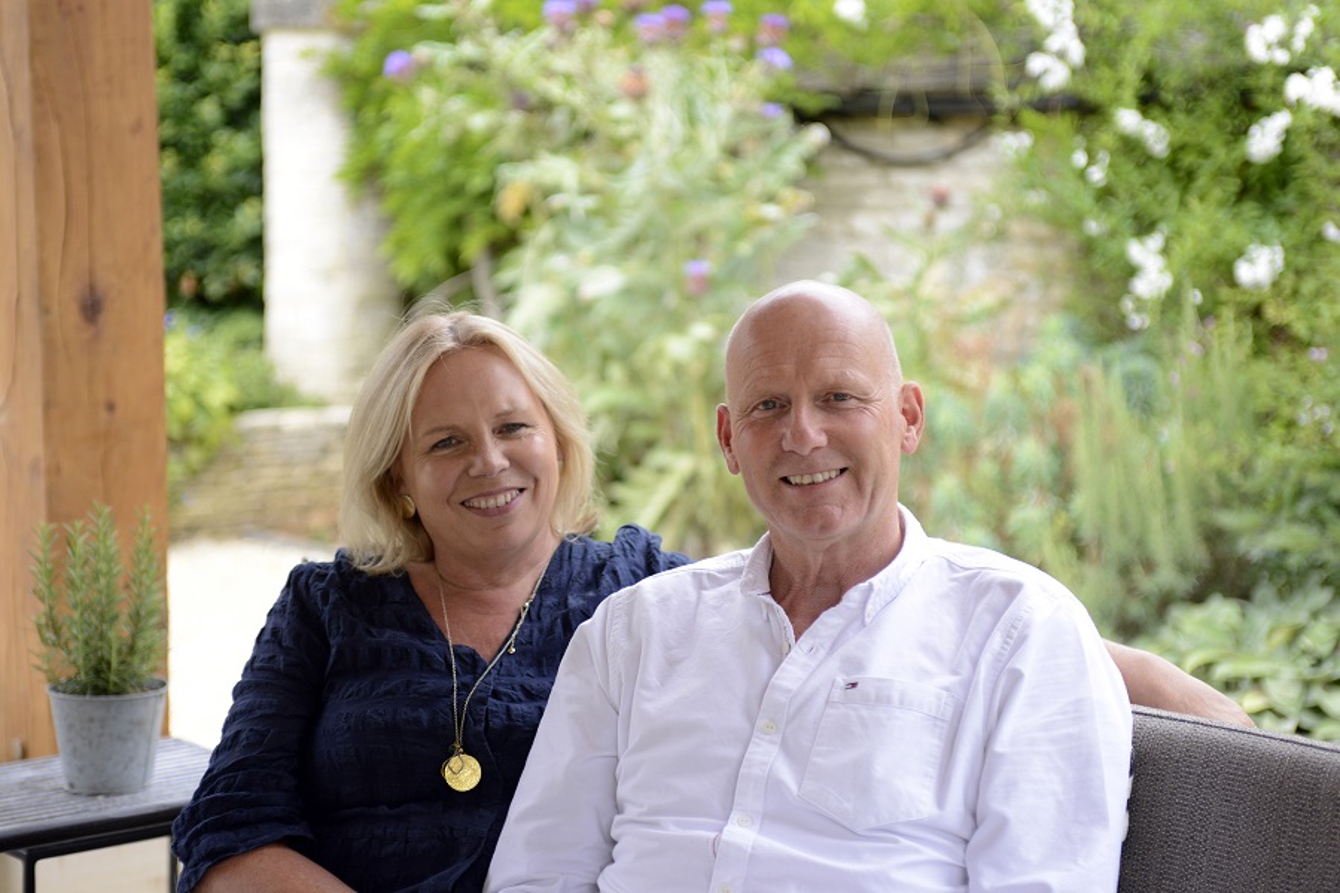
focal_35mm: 70
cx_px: 670
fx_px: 2605
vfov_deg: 19.5
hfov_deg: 28.8
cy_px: 446
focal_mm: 70
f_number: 2.8
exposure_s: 1/1250
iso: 640
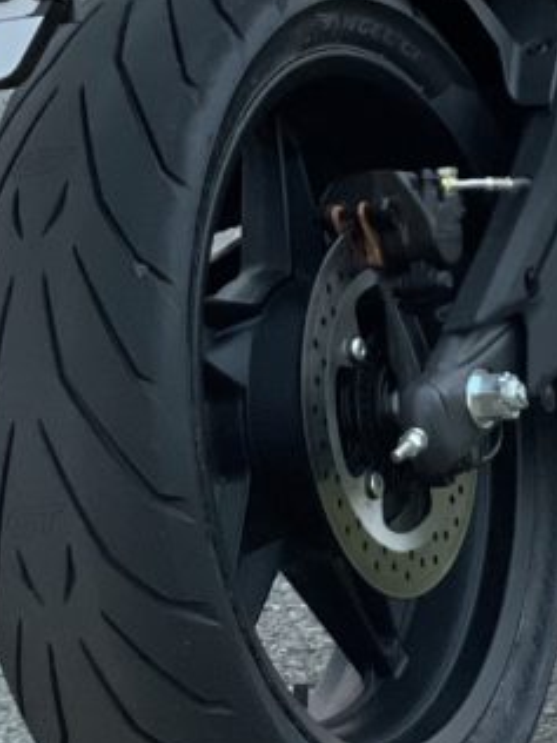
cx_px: 632
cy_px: -133
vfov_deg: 9.1
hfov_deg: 6.9
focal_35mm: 215
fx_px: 4613
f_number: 2
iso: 250
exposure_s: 1/80
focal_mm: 6
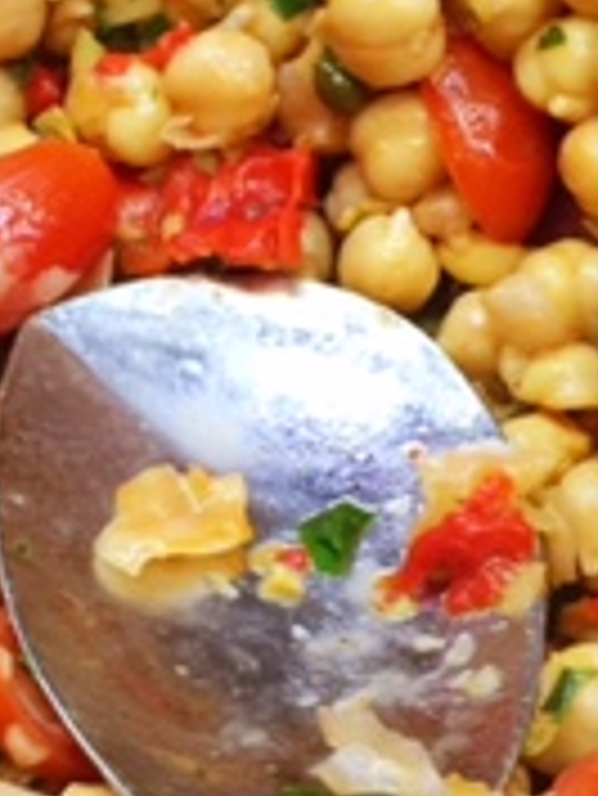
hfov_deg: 13.8
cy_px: 454
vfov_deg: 18.7
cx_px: -49
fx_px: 2416
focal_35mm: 105
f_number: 2.2
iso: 40
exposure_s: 1/15
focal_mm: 4.15
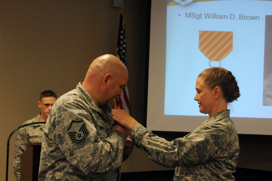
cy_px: 112
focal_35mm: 63
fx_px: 473
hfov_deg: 32.1
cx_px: 146
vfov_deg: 21.6
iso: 800
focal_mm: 29
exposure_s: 1/40
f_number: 4
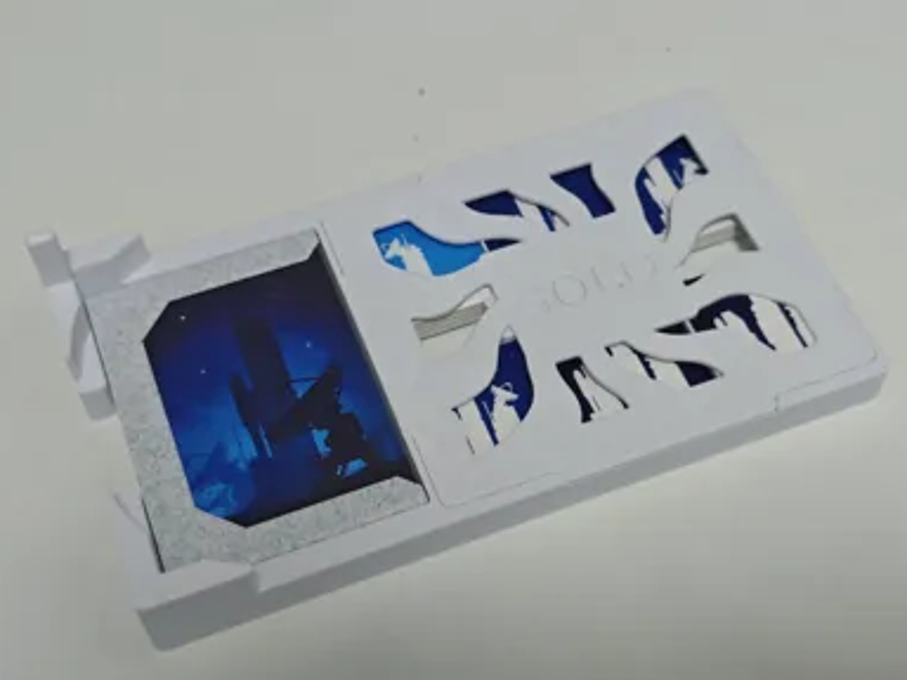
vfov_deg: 28.6
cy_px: 352
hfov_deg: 37.5
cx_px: 446
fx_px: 1336
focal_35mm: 51
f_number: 1.6
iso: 250
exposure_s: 1/100
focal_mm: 6.55
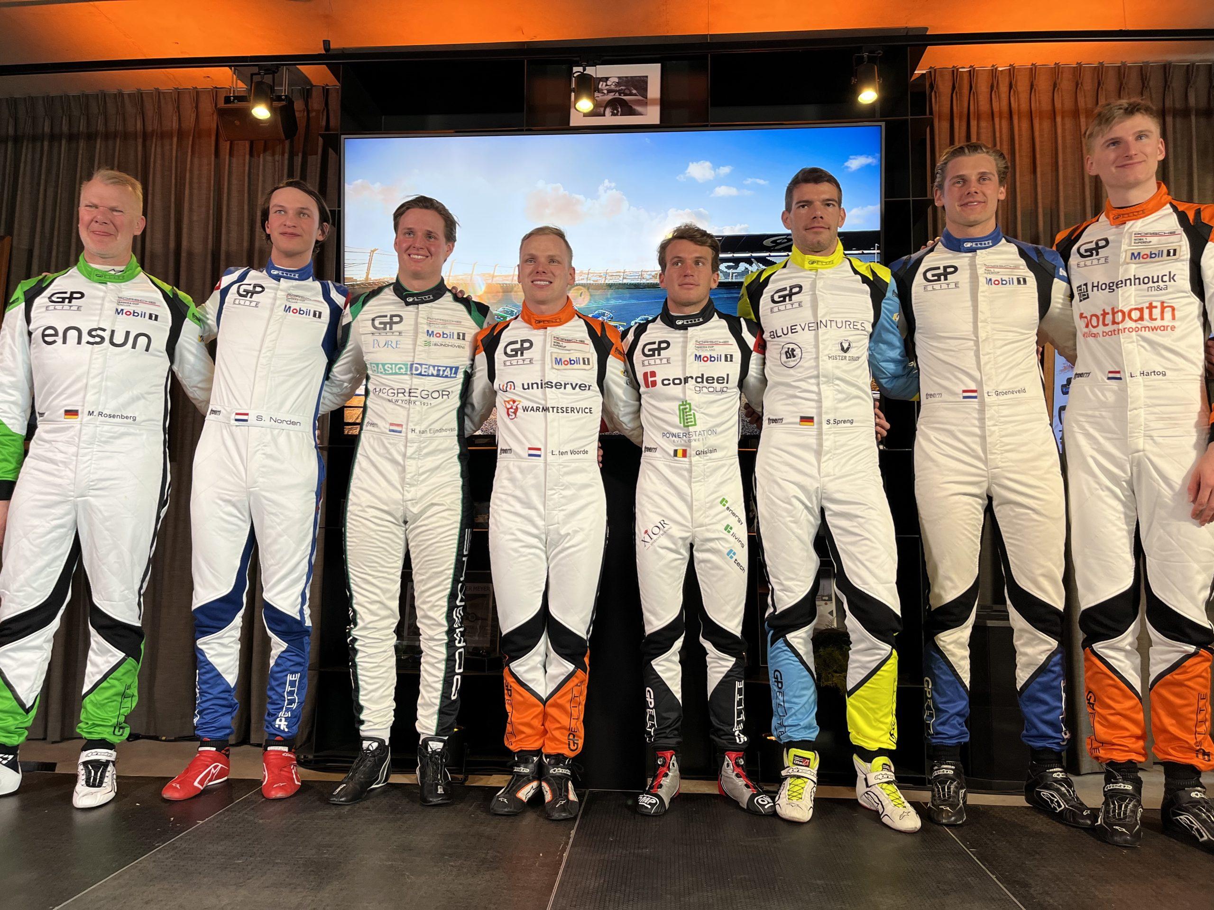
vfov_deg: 53.1
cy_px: 455
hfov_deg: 67.3
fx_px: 912
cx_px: 607
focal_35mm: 26
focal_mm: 5.1
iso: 100
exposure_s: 1/100
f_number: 1.6
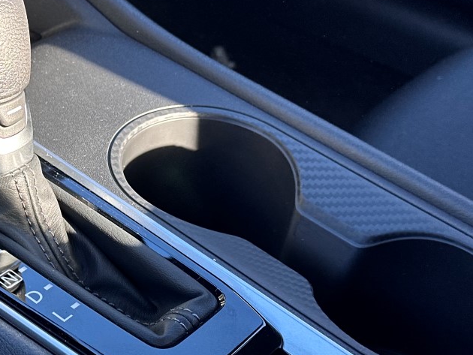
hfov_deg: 24.6
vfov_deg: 18.9
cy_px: 157
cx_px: 89
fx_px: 1066
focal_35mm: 78
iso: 80
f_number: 1.78
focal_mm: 6.86
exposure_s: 1/148
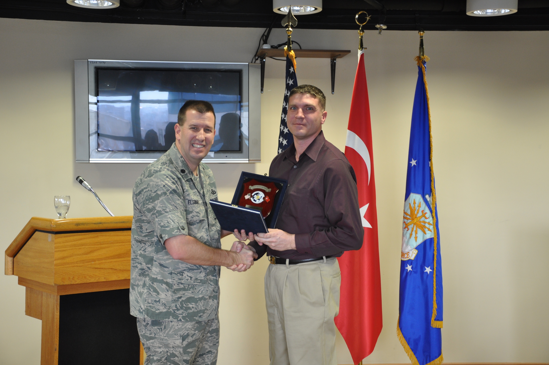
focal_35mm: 60
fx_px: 914
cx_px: 274
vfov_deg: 22.6
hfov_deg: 33.4
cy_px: 182
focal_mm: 40
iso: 400
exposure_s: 1/25
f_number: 5
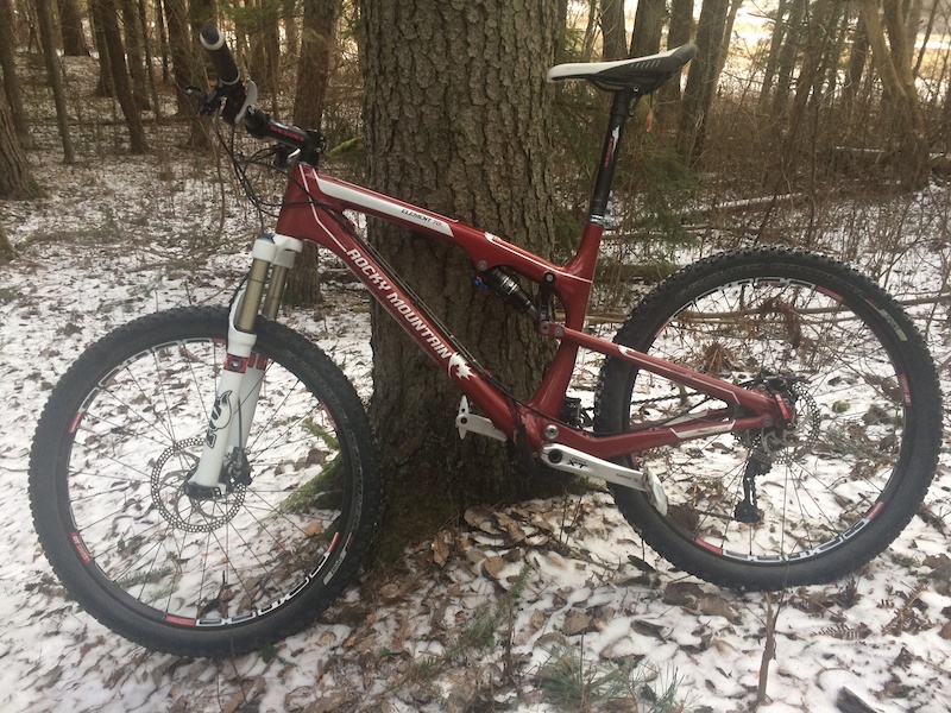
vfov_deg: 48.2
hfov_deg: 61.7
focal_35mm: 29
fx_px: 797
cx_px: 476
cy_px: 356
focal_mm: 4.15
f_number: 2.2
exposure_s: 1/120
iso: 64
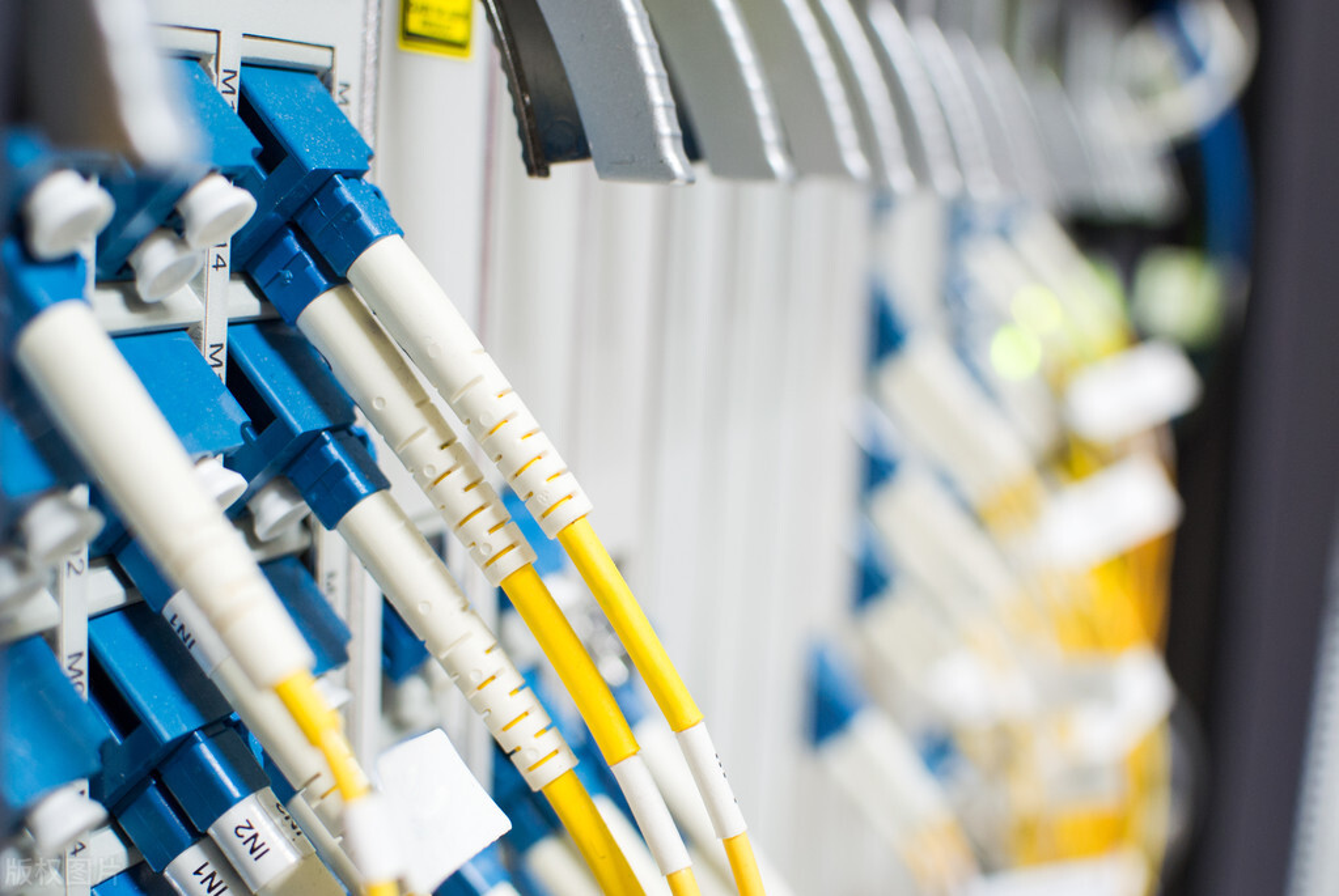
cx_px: 670
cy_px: 448
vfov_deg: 27.6
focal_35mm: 49
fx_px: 1825
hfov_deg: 40.3
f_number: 3.2
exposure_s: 1/2.5
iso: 100
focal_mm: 18.5
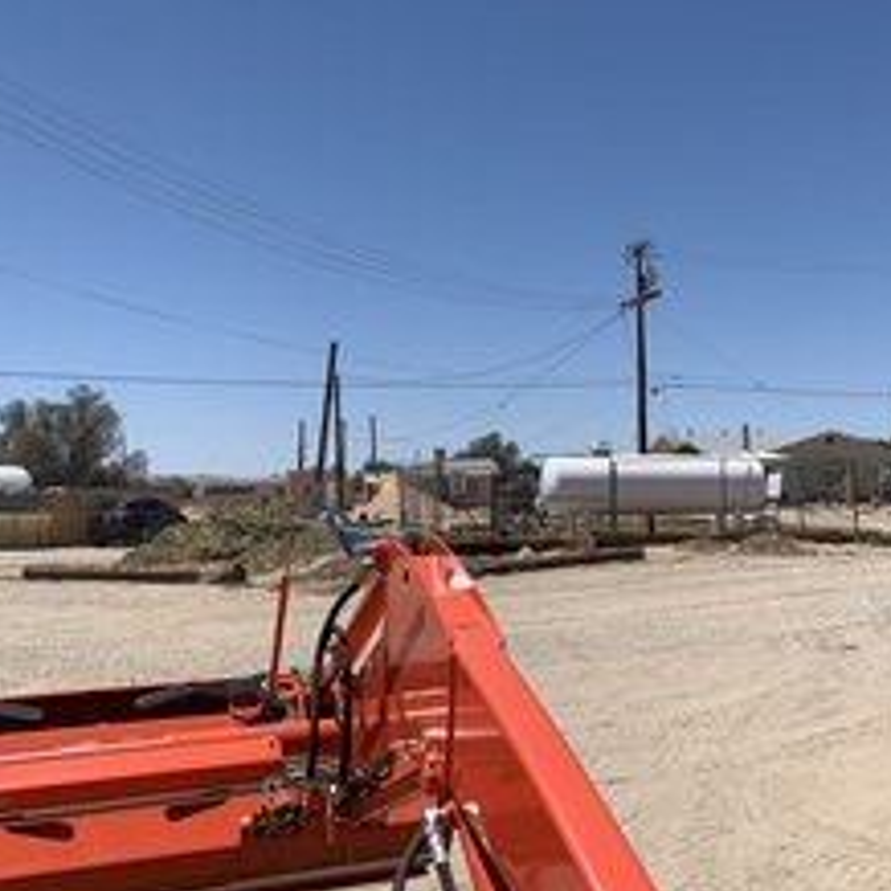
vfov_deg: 44.8
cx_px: 580
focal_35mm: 37
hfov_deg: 44.4
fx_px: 1077
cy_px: 390
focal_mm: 4.25
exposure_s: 1/3788
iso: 25
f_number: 1.8
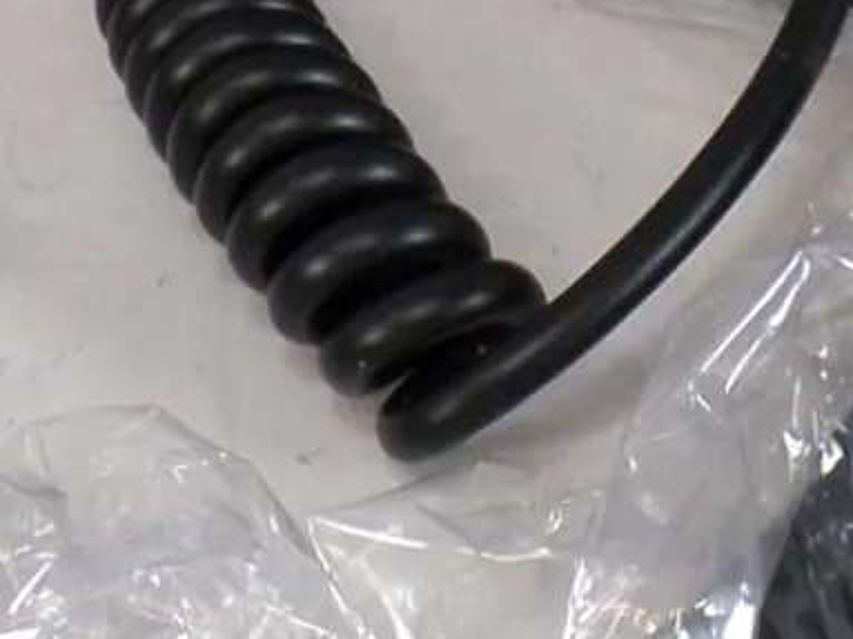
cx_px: 535
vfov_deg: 8.1
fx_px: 4114
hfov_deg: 11.8
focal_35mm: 167
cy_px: -960
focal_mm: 4.5
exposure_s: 1/60
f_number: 2.5
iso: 80
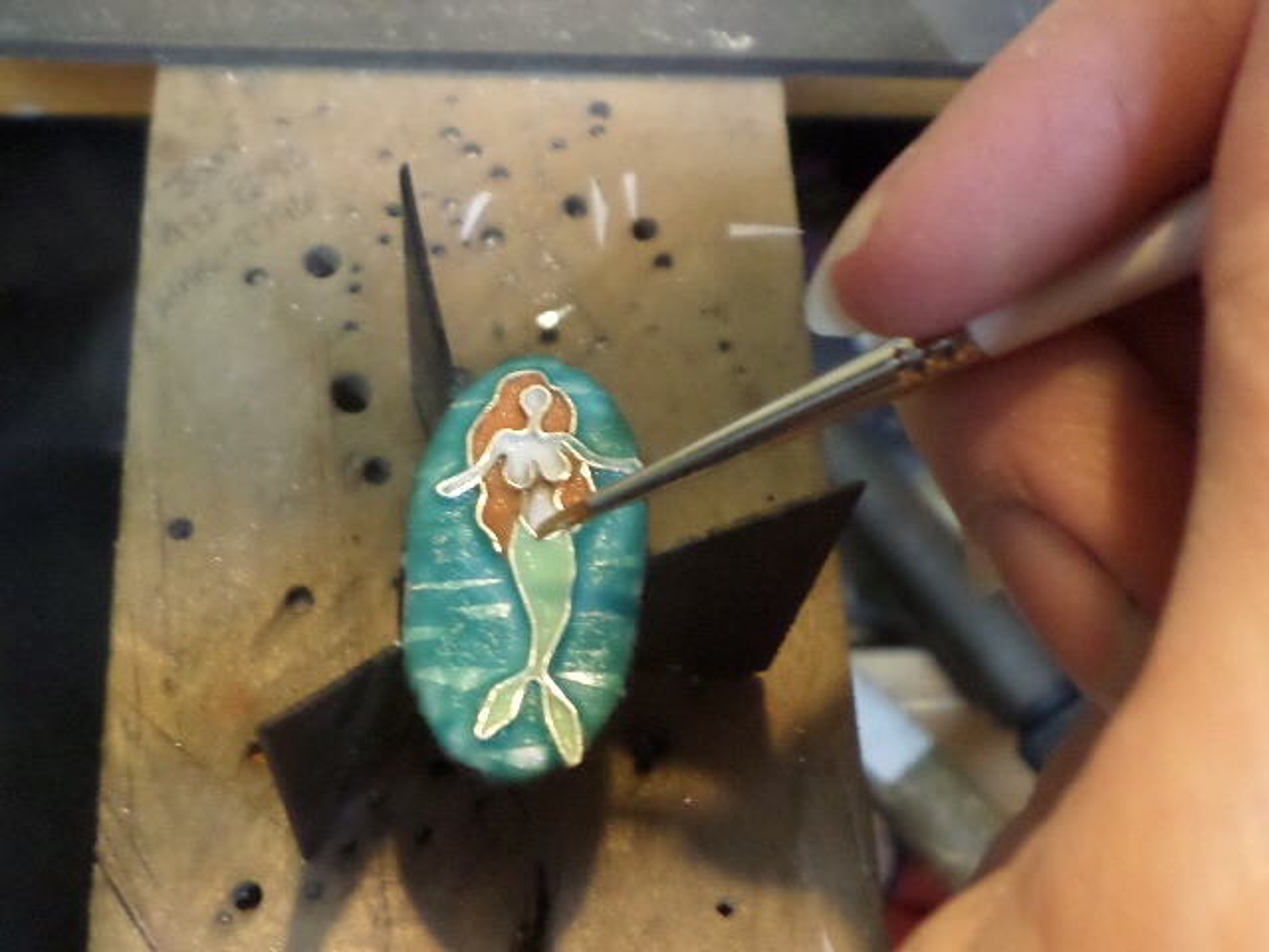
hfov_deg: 69.4
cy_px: 476
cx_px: 634
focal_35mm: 25
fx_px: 916
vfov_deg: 54.9
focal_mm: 4.5
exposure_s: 1/20
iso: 400
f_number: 2.5
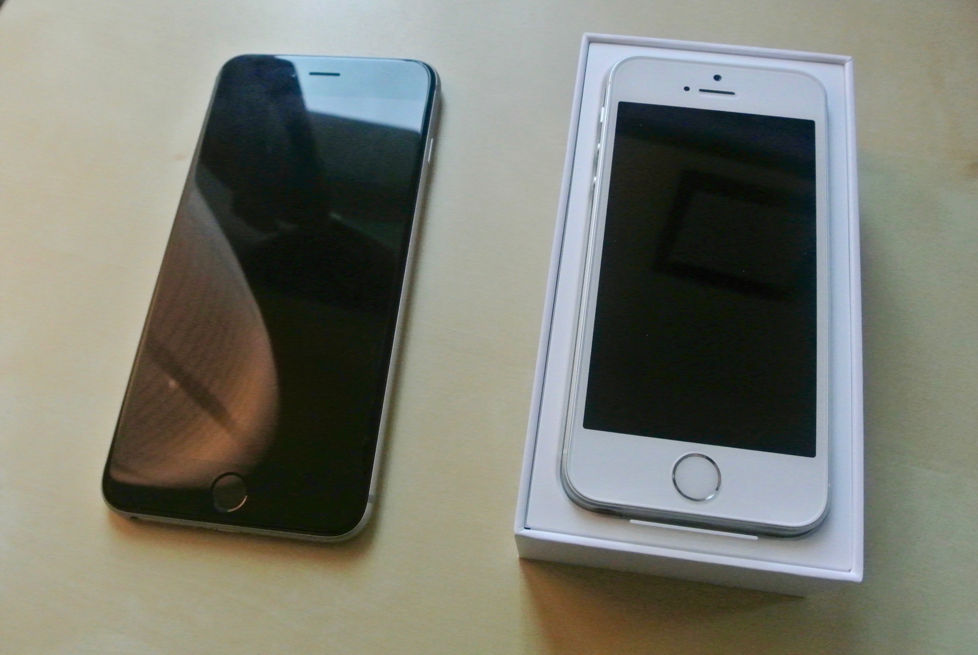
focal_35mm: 31
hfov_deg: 60.2
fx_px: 843
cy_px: 328
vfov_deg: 42.4
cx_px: 489
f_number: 3.8
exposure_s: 1/100
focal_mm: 11.8
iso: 3200
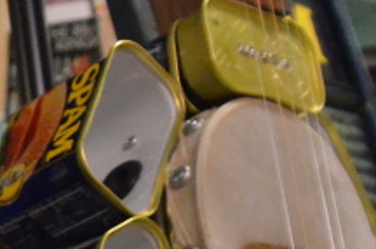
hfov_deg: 14.1
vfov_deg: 10.5
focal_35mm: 125
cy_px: 380
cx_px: -353
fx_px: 1303
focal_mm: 18
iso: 5000
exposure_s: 1/100
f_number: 5
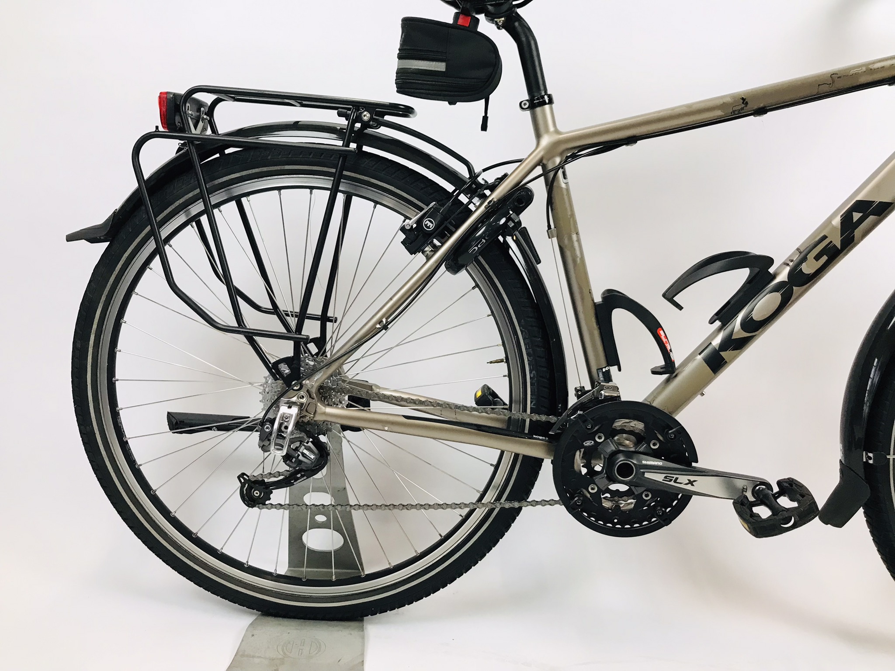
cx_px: 448
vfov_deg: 49.7
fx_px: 724
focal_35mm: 28
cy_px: 336
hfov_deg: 63.4
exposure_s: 1/33
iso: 32
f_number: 1.8
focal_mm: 3.99
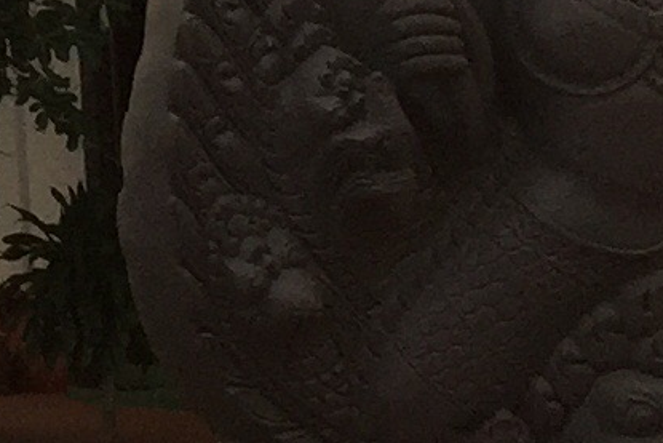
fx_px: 4366
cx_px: -826
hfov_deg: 8.1
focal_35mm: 237
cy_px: -619
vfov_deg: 5.6
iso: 32
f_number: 2.2
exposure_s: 1/1364
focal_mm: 4.15
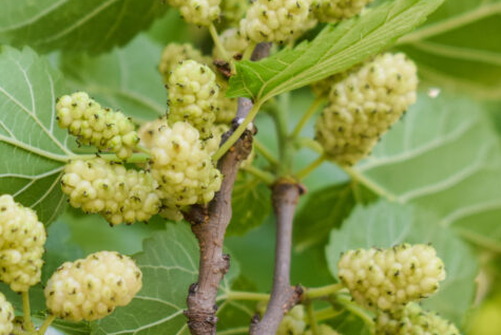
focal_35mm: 144
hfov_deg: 14.2
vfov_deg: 9.5
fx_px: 2003
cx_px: 105
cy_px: 144
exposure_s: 1/160
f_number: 6.3
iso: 400
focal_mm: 55
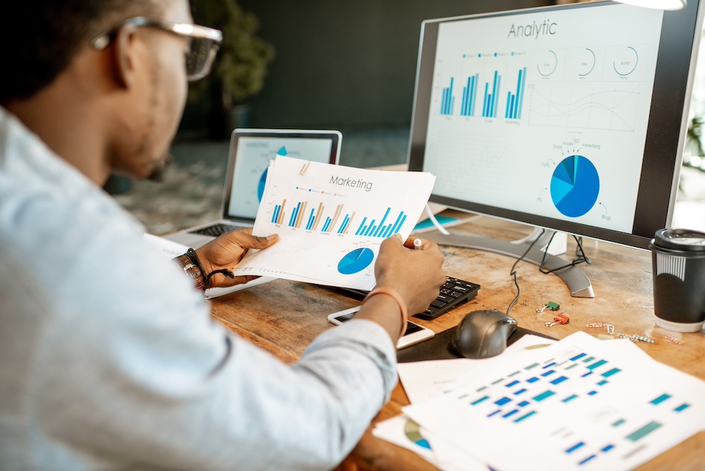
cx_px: 352
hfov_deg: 54.4
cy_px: 236
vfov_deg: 37.9
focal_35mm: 35
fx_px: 686
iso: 250
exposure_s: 1/160
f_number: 2.2
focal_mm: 35
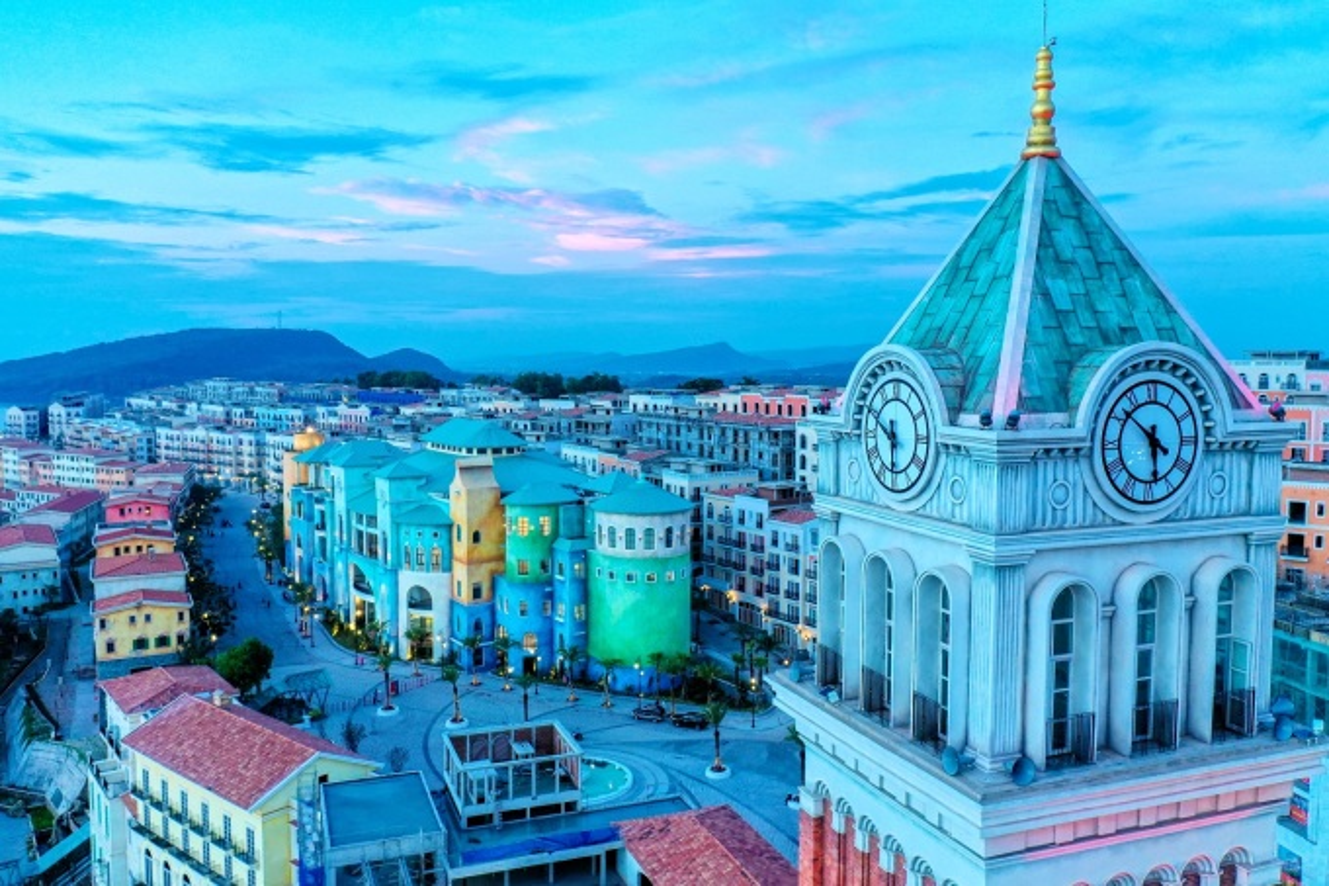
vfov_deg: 46.4
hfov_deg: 65.5
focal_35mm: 28
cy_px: 443
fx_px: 1033
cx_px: 664
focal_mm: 10.26
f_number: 3.2
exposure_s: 1/40
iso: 100
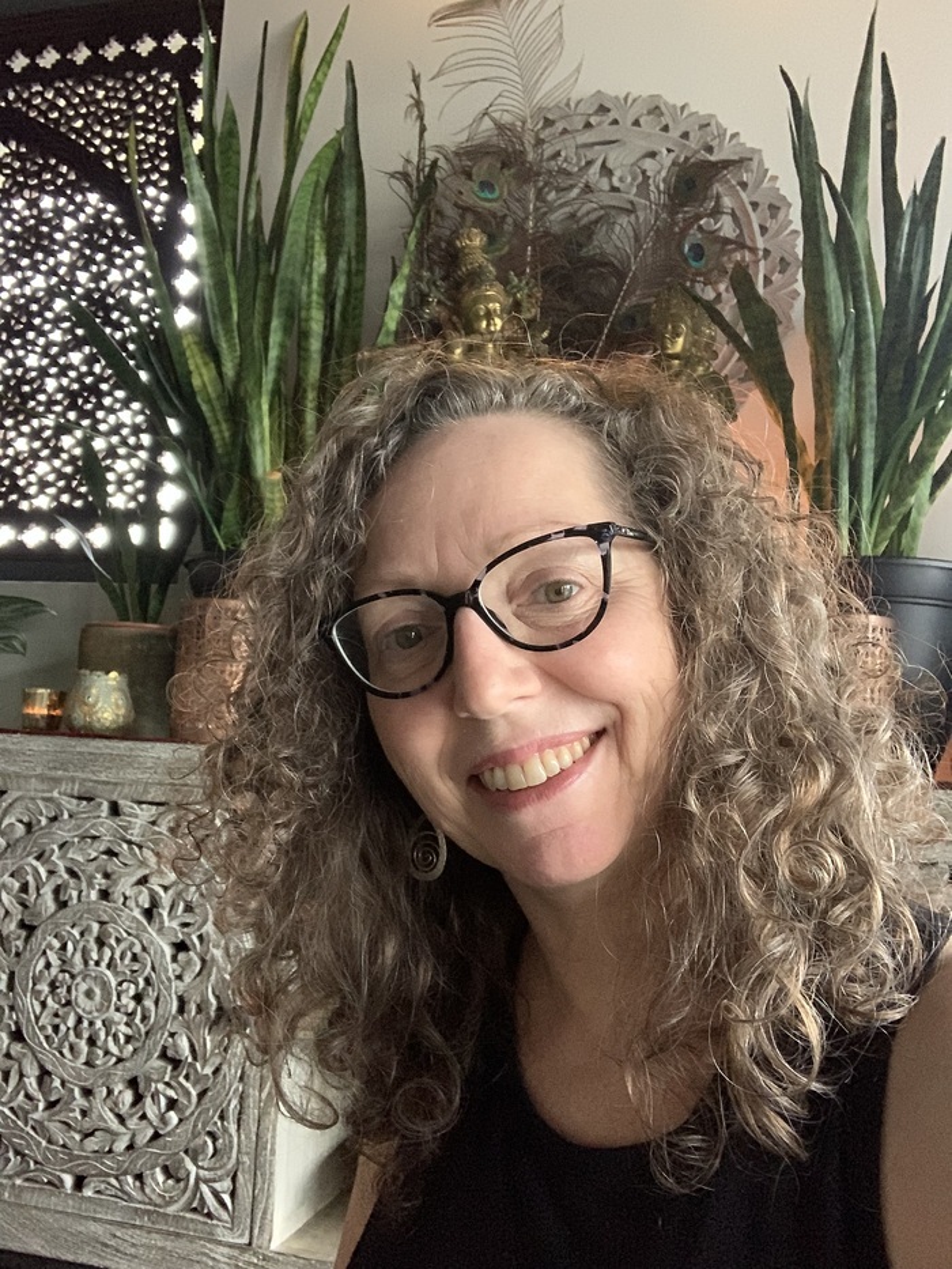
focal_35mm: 32
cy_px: 634
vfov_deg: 56.8
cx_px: 476
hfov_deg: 44.2
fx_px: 1173
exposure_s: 1/30
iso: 320
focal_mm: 2.87
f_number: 2.2
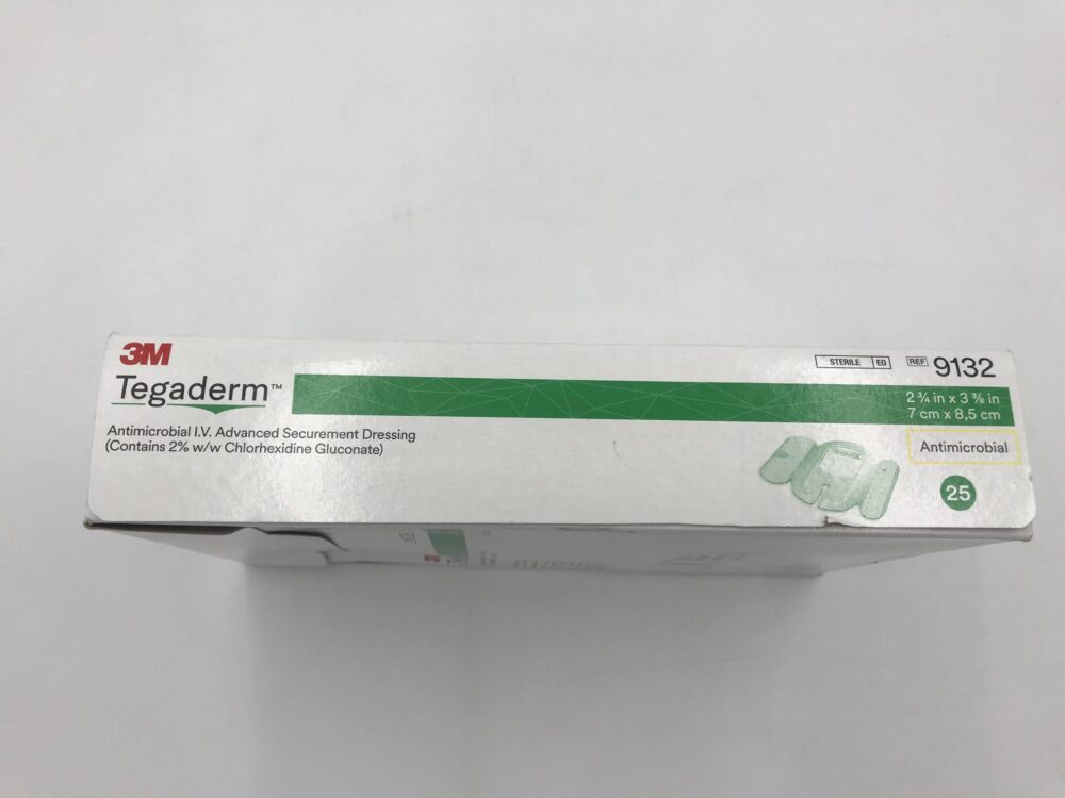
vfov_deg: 49.7
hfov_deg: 63.4
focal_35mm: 28
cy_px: 399
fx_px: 861
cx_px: 532
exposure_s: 1/211
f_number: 1.8
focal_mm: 3.99
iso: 20
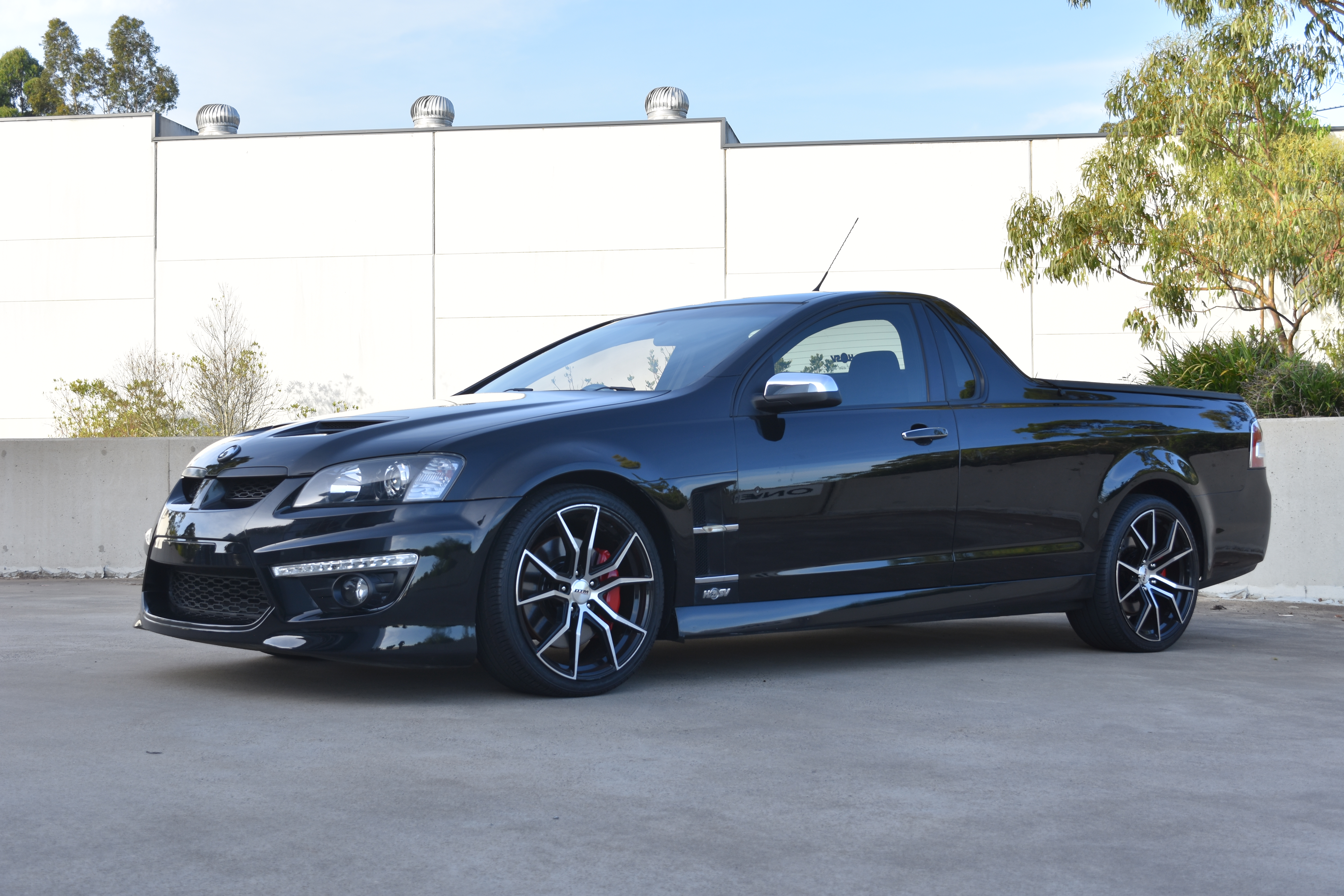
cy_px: 448
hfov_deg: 38.9
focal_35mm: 51
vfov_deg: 26.5
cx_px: 672
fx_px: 1904
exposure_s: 1/100
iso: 100
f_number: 8
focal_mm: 34
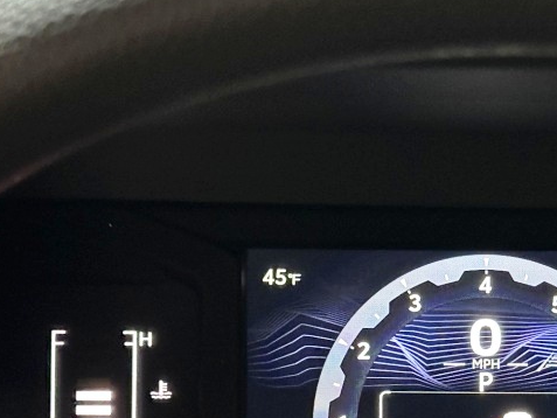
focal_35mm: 103
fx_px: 1658
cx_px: 490
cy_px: 377
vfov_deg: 14.2
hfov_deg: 18.8
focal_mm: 6.86
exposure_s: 1/24
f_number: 1.78
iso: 640
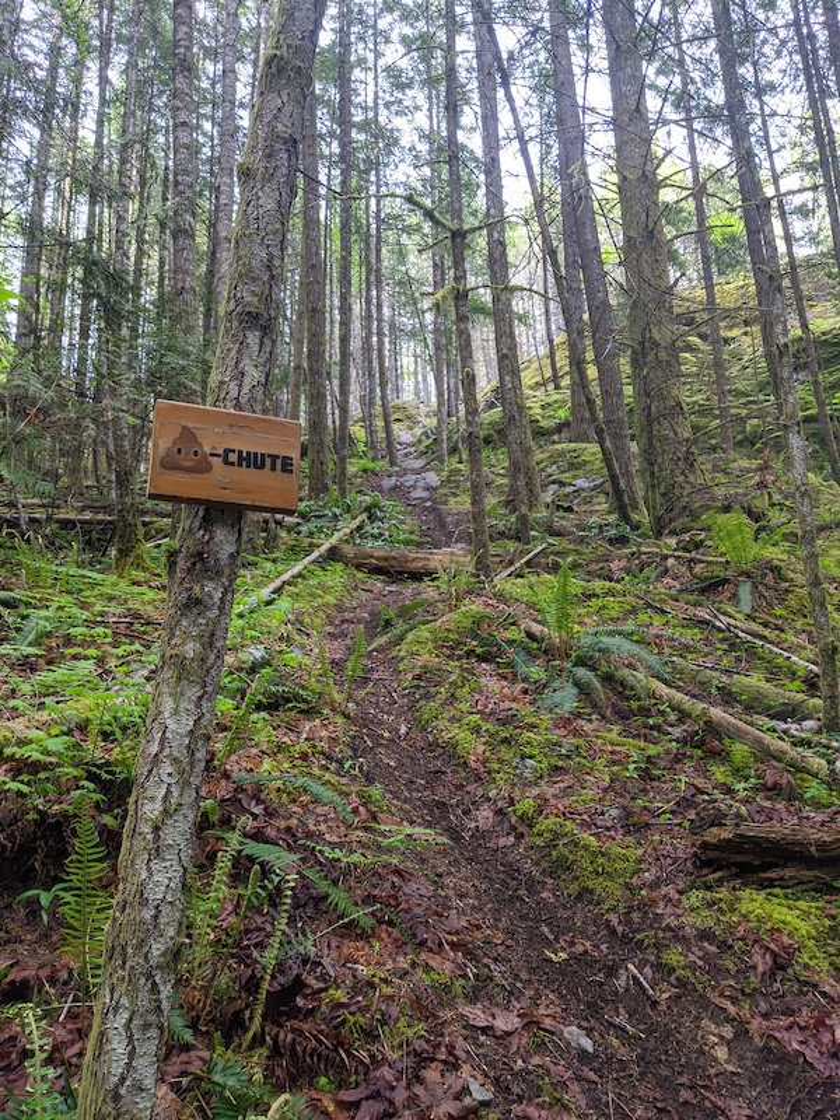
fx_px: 874
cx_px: 420
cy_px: 560
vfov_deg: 65.3
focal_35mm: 27
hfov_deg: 51.4
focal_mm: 4.38
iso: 46
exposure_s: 1/102
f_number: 1.73
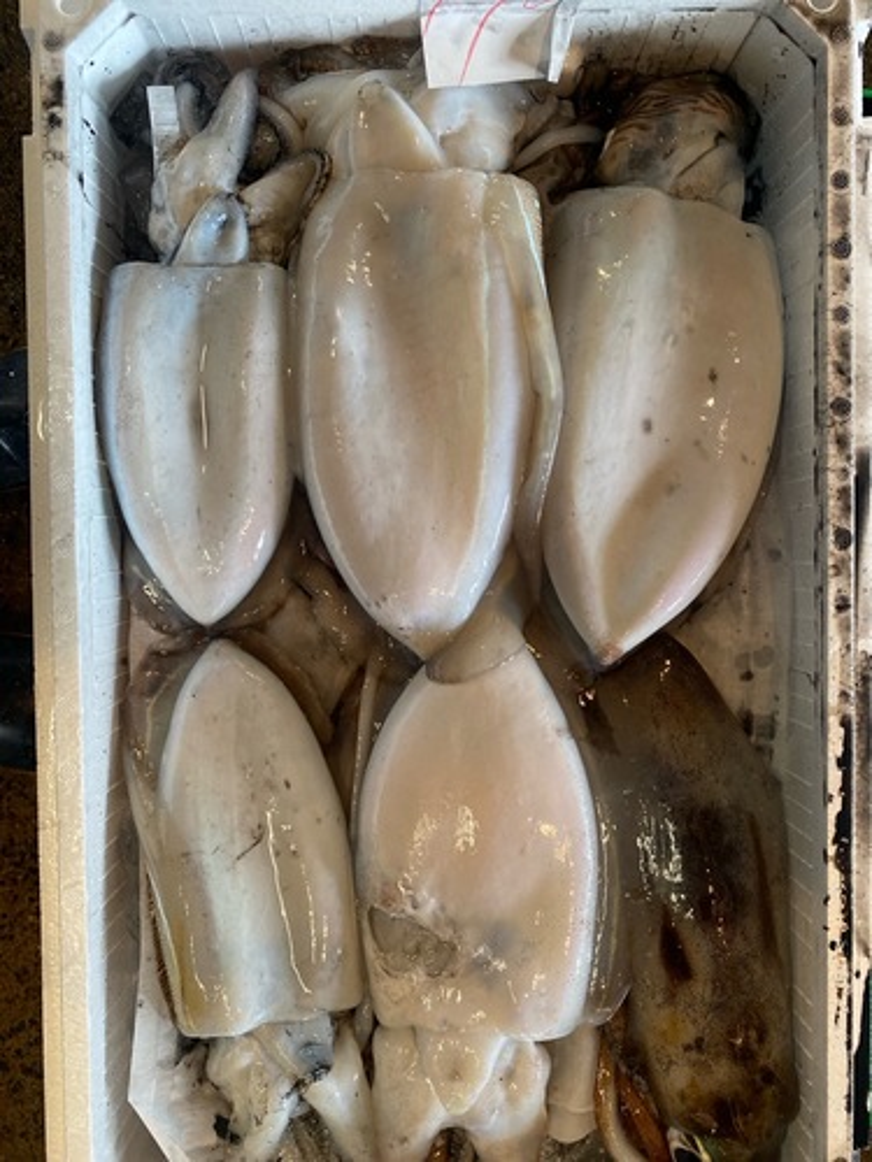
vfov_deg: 67.3
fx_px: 873
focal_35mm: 26
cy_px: 581
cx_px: 436
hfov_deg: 53.1
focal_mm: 4.25
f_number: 1.8
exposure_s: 1/60
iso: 160
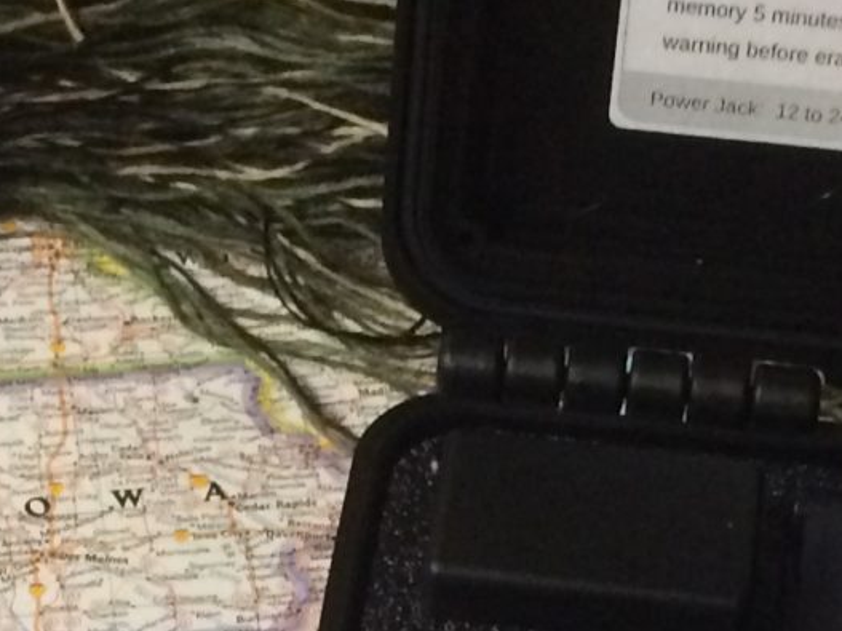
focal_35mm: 141
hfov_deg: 14.0
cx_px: 372
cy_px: 914
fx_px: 3429
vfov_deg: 10.2
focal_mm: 4.15
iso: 250
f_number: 2.2
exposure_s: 1/30
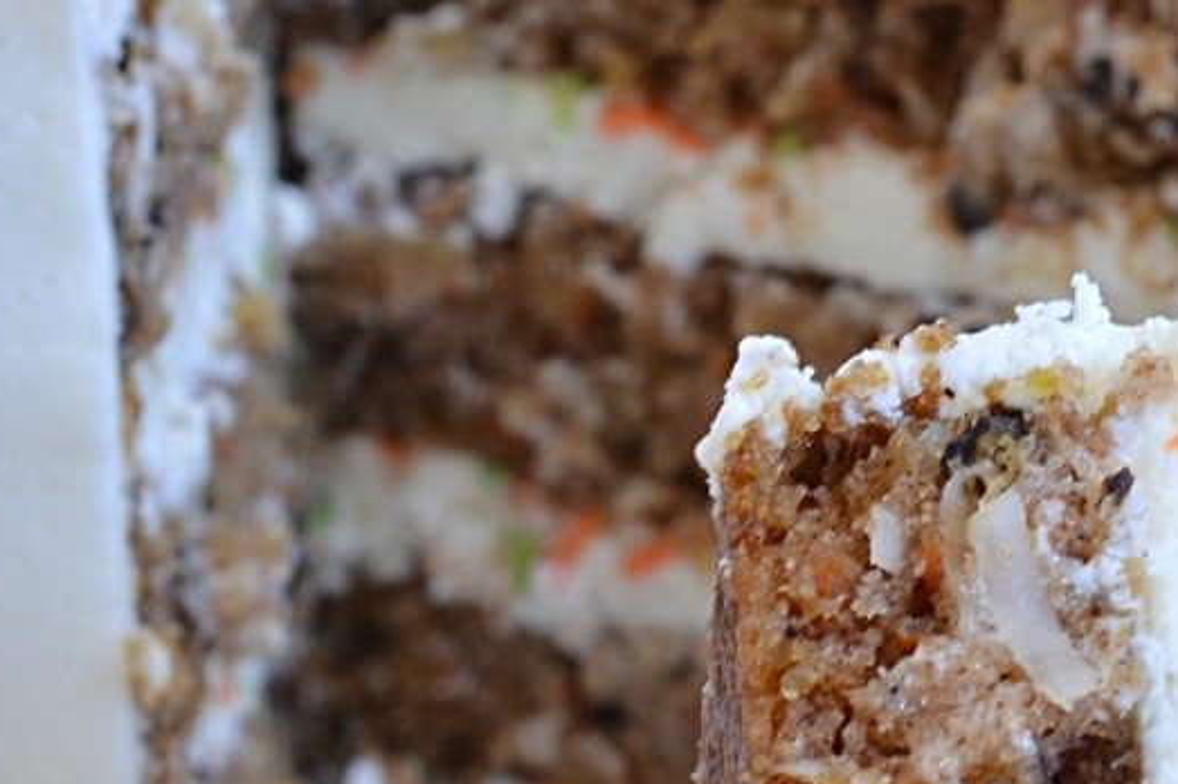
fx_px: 8995
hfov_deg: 7.4
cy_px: 1096
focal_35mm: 275
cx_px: 1803
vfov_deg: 5.0
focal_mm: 50
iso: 100
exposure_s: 1/2.5
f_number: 10
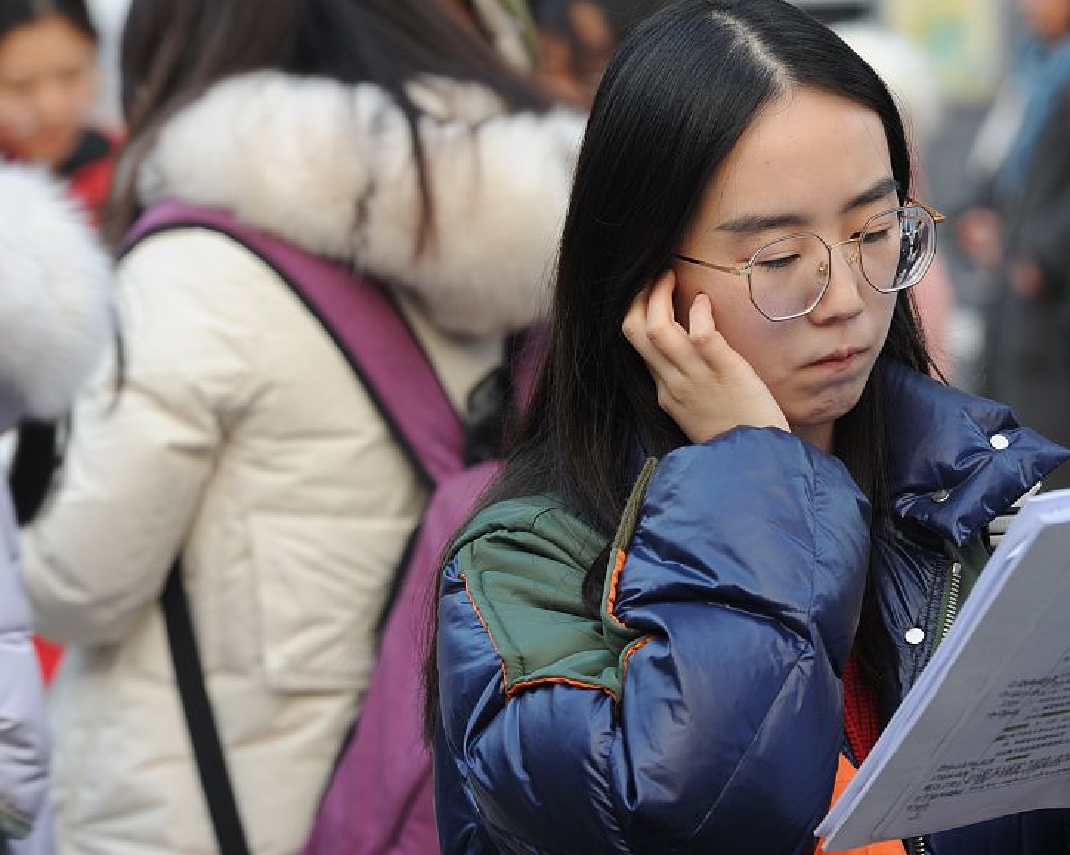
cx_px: 836
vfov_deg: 7.4
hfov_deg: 9.2
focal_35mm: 210
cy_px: 306
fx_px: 6649
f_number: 5.6
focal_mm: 135
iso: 400
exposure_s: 1/125
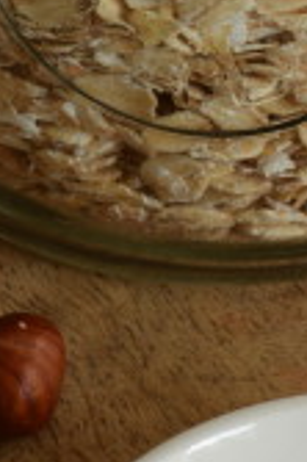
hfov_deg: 1.3
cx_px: 766
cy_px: 0
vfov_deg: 1.9
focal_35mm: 1088
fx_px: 13951
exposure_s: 1/25
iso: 100
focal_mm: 105
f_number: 10
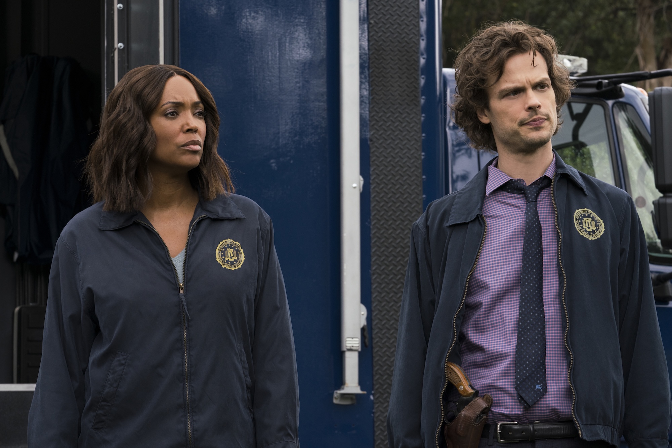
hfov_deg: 18.9
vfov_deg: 12.7
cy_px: 224
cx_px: 336
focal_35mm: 108
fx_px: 2016
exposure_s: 1/160
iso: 1250
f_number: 10
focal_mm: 108
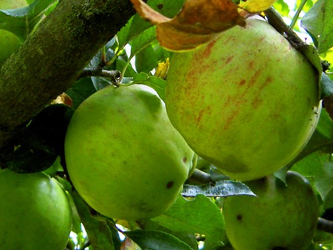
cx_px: 147
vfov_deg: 34.2
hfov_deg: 44.7
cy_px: 154
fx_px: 404
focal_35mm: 42
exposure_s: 1/200
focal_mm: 5.6
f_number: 2.8
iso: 100
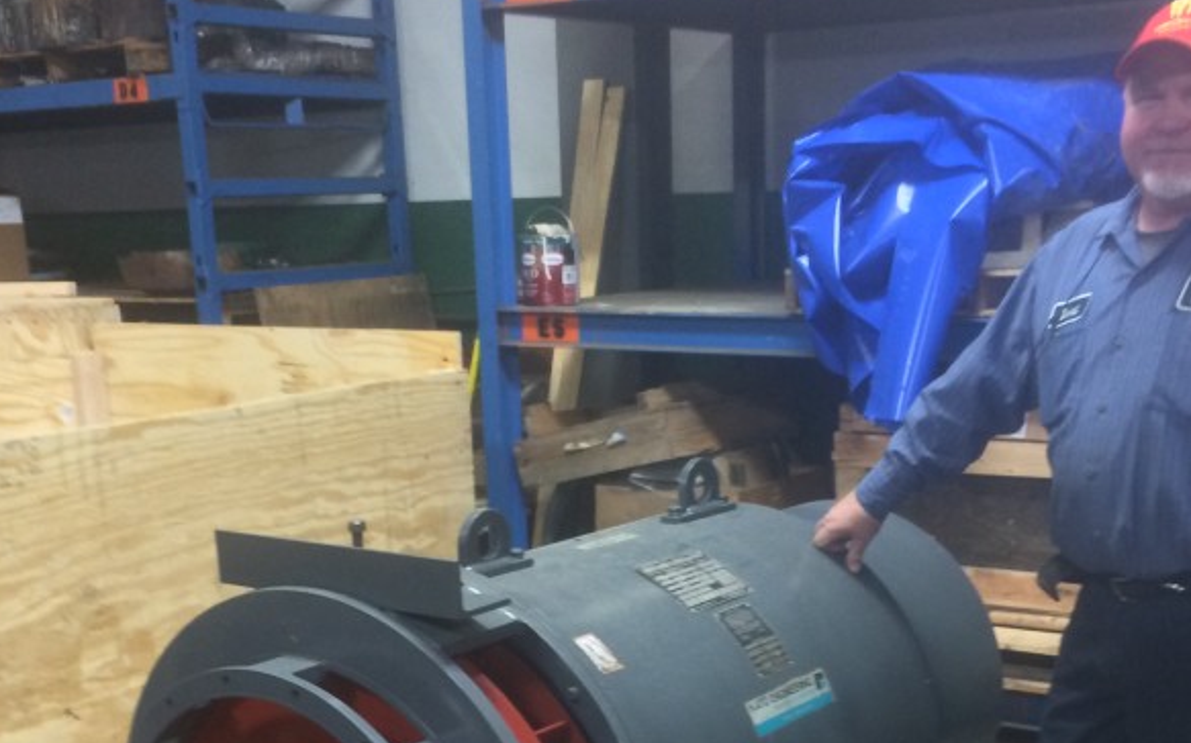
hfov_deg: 37.5
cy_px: 688
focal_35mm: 54
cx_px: 603
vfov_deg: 23.3
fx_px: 1752
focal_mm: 4.15
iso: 160
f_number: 2.2
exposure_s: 1/30
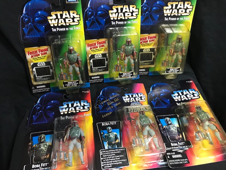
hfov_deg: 63.4
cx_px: 113
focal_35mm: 28
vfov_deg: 49.7
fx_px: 183
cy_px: 85
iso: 100
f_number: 1.8
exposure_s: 1/10
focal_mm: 3.99
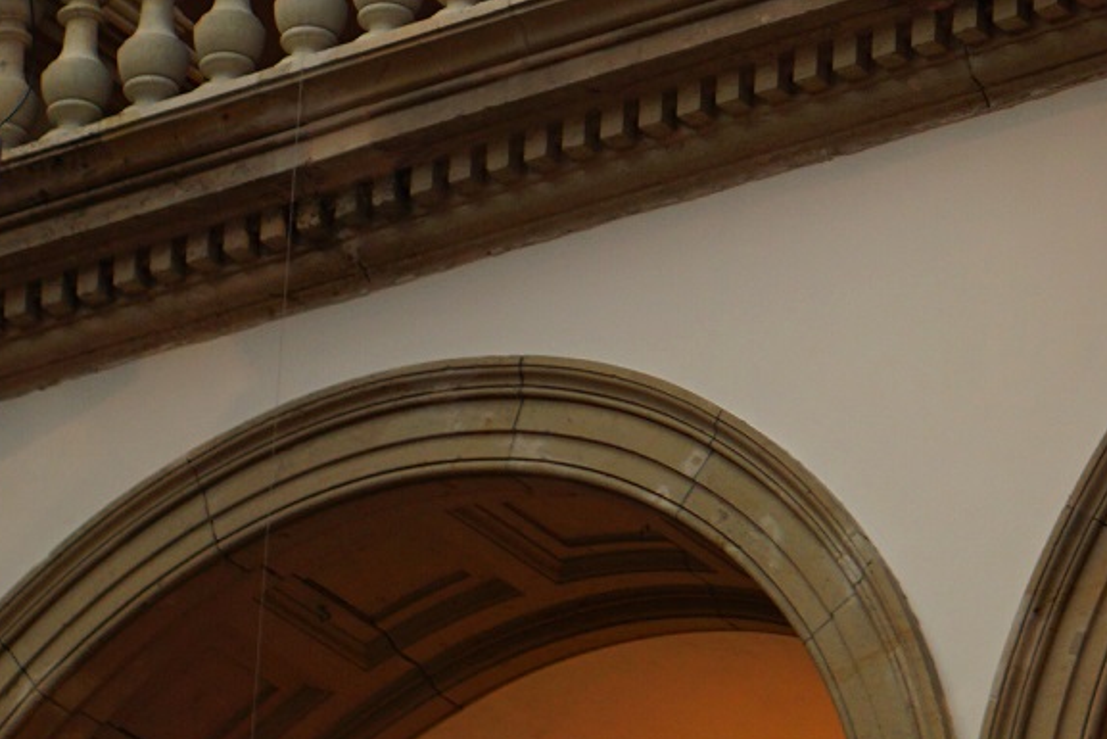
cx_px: 1353
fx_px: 9596
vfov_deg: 4.4
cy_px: -739
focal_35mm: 312
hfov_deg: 6.6
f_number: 2
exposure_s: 1/160
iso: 125
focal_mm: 50
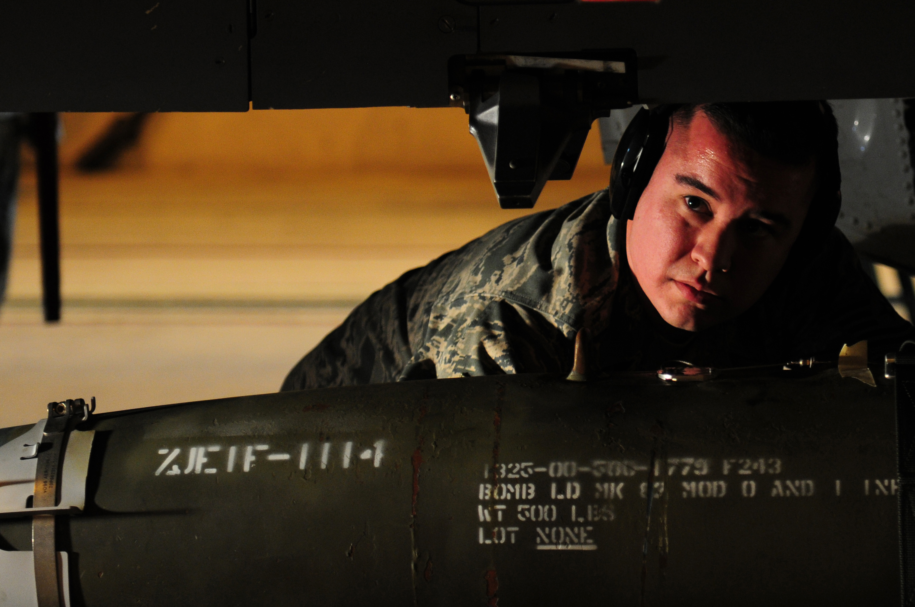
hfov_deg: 21.9
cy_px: 304
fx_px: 2361
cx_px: 458
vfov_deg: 14.7
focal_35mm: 93
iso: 640
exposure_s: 1/80
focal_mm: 62
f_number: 2.8
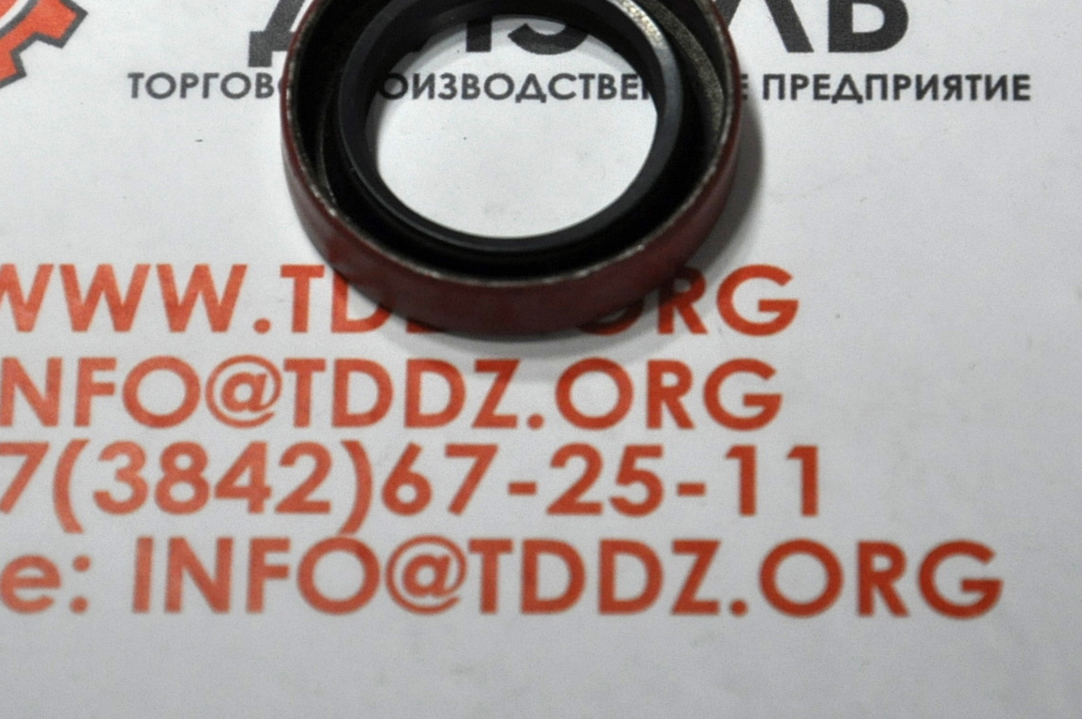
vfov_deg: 4.7
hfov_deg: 7.0
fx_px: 8794
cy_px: 146
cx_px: 543
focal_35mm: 293
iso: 800
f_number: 7.1
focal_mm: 105
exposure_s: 1/200
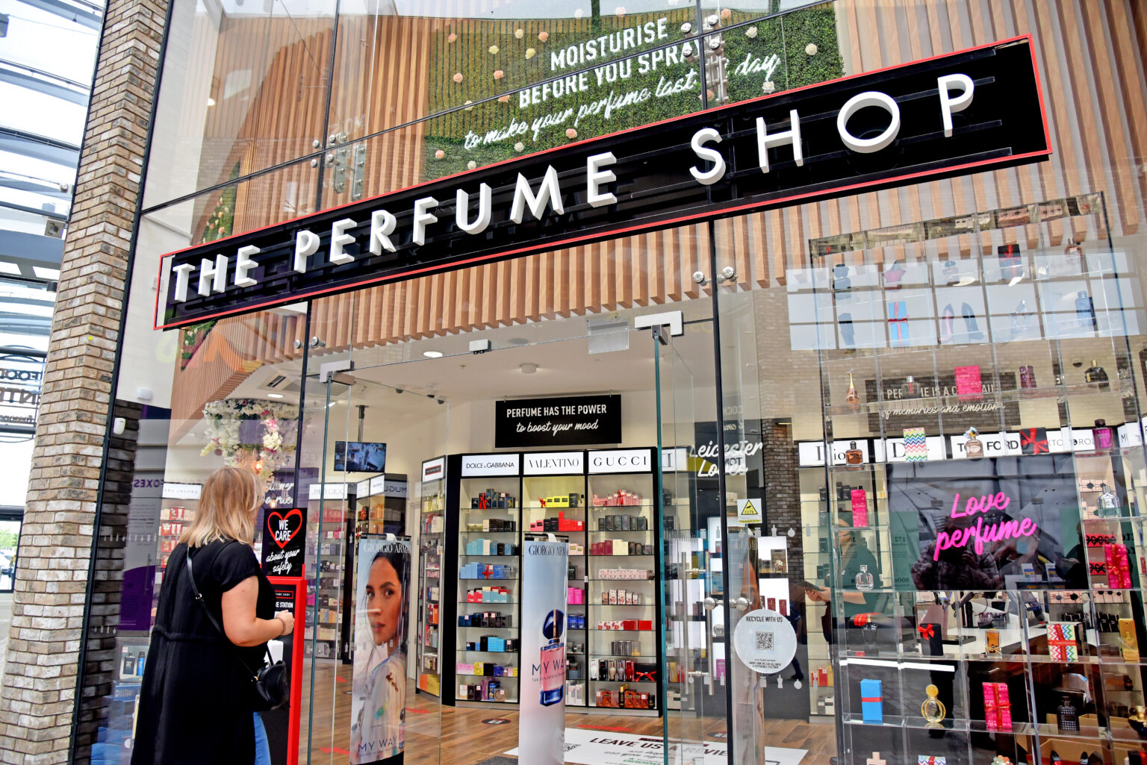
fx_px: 765
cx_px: 574
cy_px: 382
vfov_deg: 53.2
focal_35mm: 24
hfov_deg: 73.7
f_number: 5.6
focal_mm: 24
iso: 1000
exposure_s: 1/400
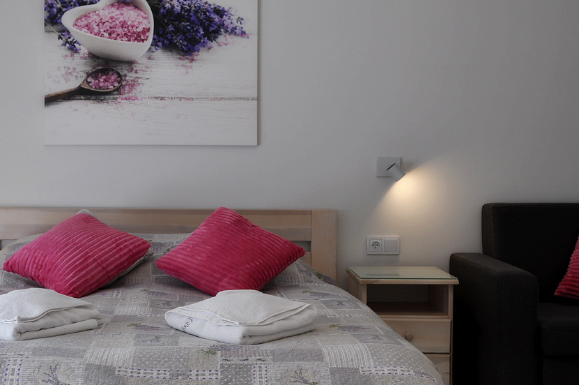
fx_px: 835
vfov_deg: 25.9
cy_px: 192
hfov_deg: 37.9
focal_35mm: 52
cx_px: 199
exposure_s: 1/160
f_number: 6.3
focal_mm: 24
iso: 200
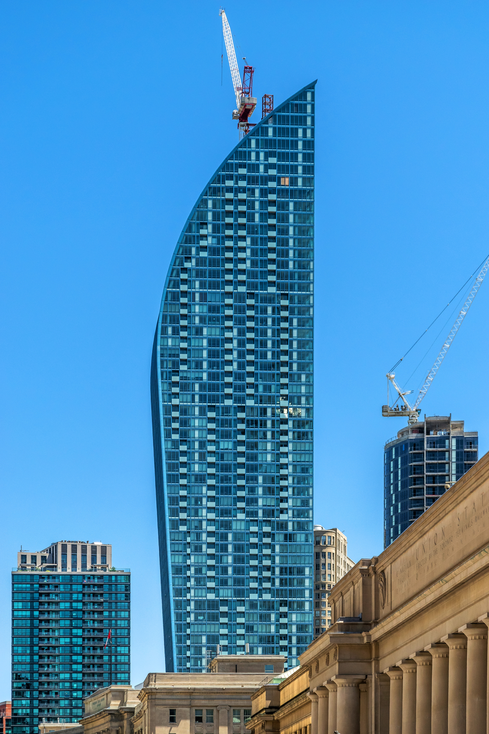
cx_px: 244
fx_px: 1711
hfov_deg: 16.3
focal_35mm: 84
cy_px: 367
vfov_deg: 24.2
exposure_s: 1/1500
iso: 400
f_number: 9.5
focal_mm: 56
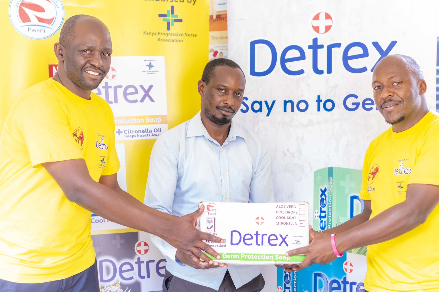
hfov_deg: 27.0
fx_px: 915
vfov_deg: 18.2
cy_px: 146
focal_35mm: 75
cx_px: 220
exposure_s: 1/100
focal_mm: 50
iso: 400
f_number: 3.2
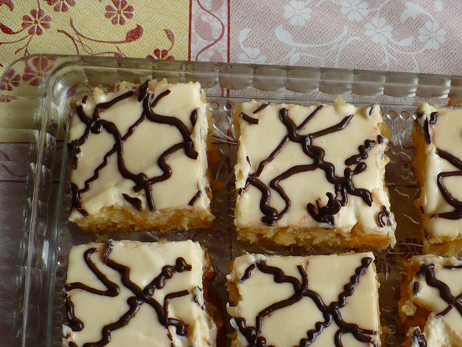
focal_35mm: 62
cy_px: 240
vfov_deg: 23.5
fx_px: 828
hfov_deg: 30.6
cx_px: 356
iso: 100
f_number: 2.8
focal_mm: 6.1
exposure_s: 1/100
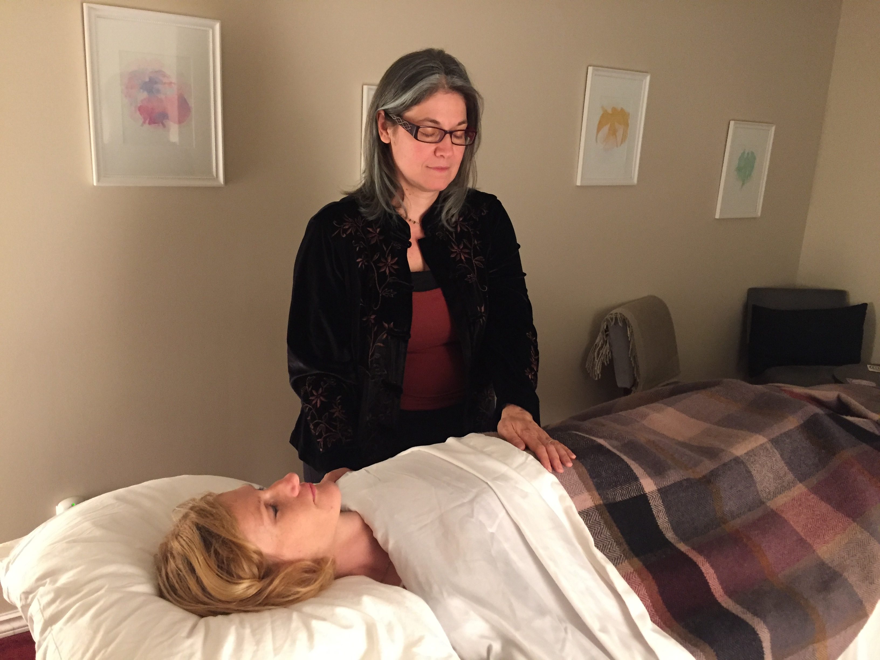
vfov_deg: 48.2
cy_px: 330
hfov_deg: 61.7
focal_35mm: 29
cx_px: 440
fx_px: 737
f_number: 2.2
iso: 250
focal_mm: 4.15
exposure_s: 1/17
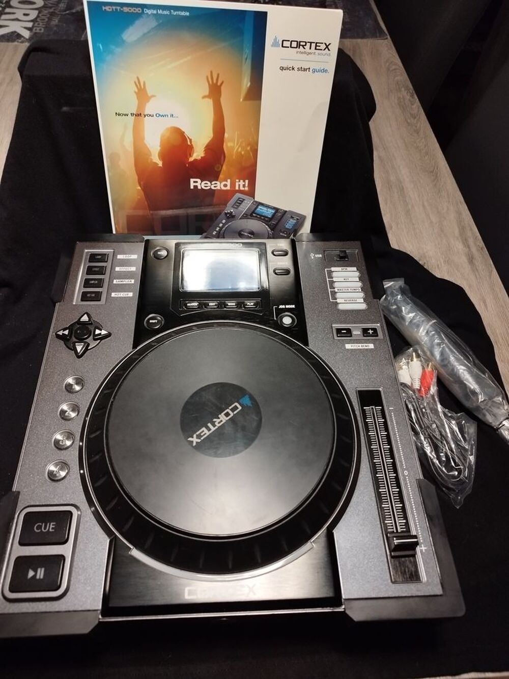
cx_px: 254
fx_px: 470
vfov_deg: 71.6
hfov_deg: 56.8
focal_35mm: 24
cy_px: 340
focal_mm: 5.89
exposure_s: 1/33.3
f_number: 1.89
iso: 330
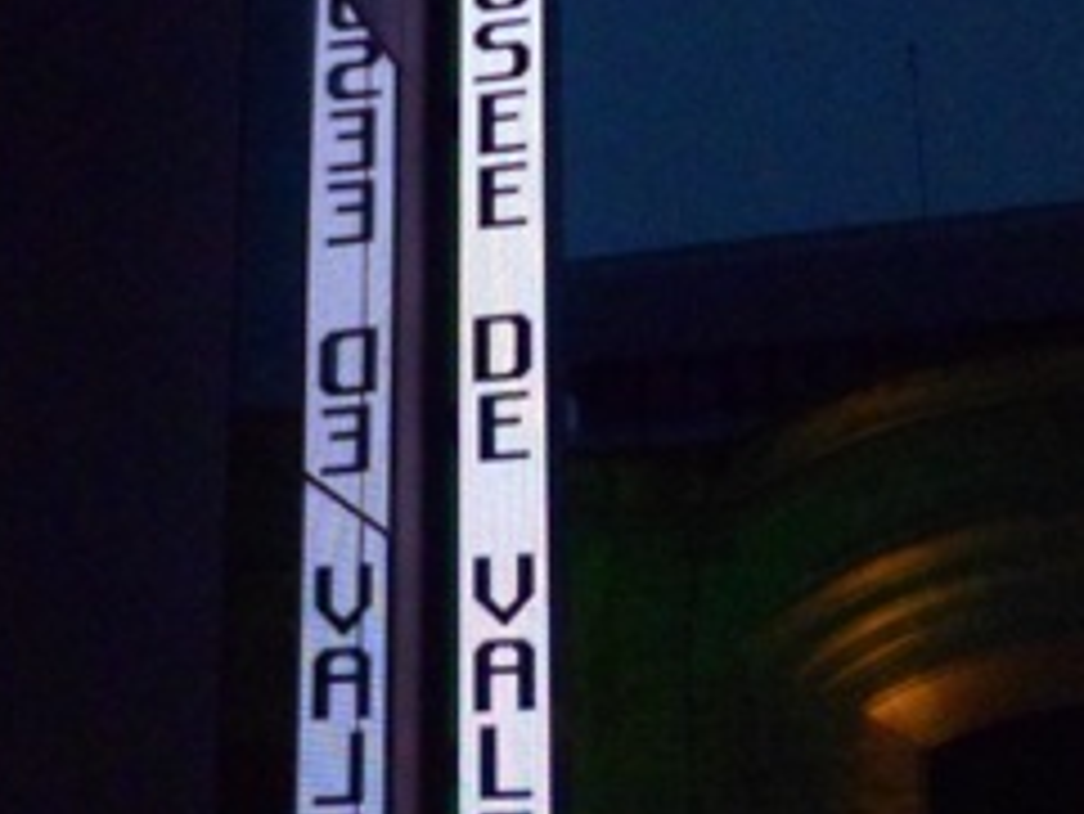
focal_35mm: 69
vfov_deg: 21.3
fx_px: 2162
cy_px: 315
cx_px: 445
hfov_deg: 28.1
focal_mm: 4.9
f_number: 9.4
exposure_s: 1/45
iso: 640
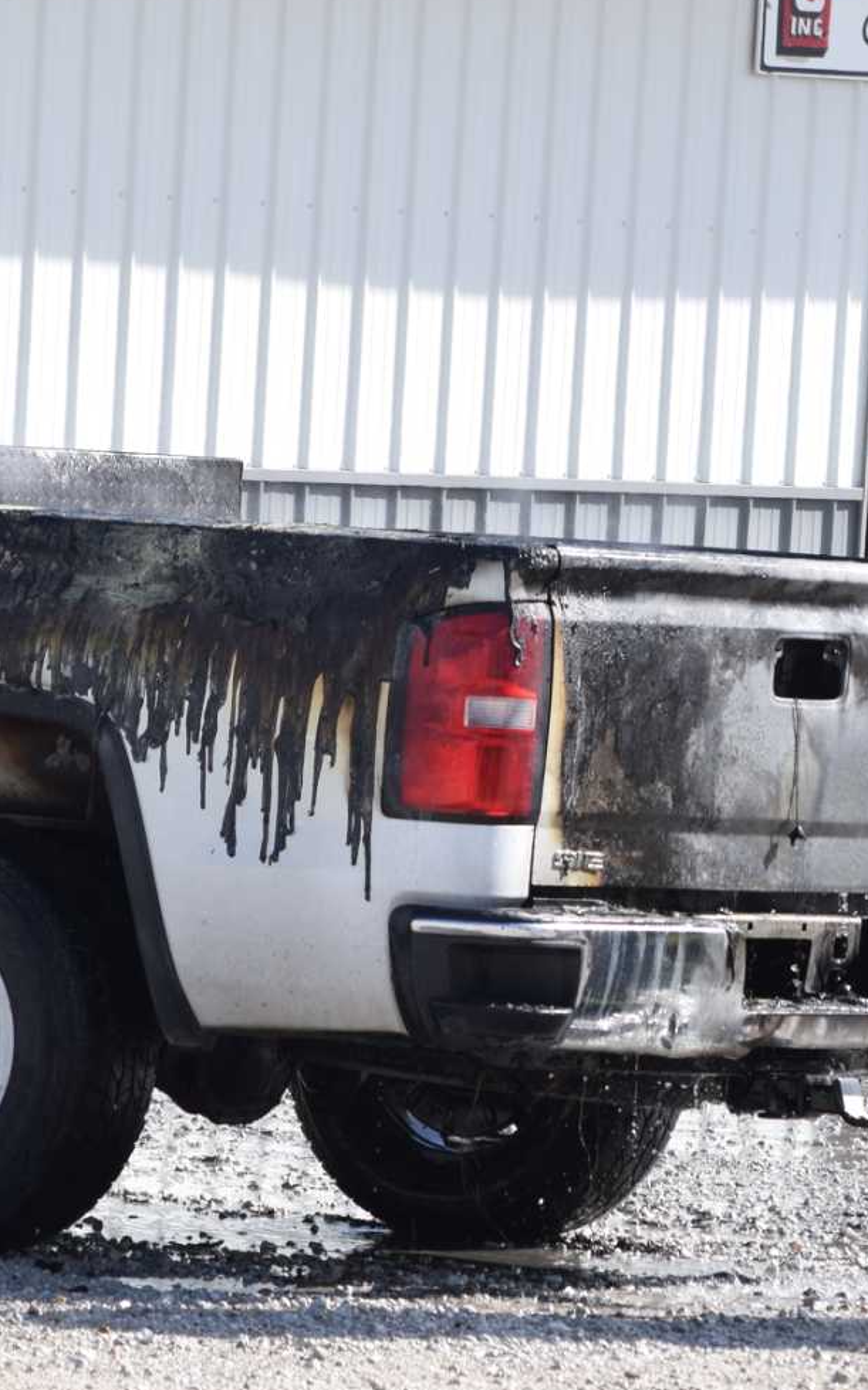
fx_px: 14538
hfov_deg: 3.4
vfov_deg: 5.5
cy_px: 835
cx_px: 793
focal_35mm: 384
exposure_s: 1/320
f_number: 9
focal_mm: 120
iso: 200
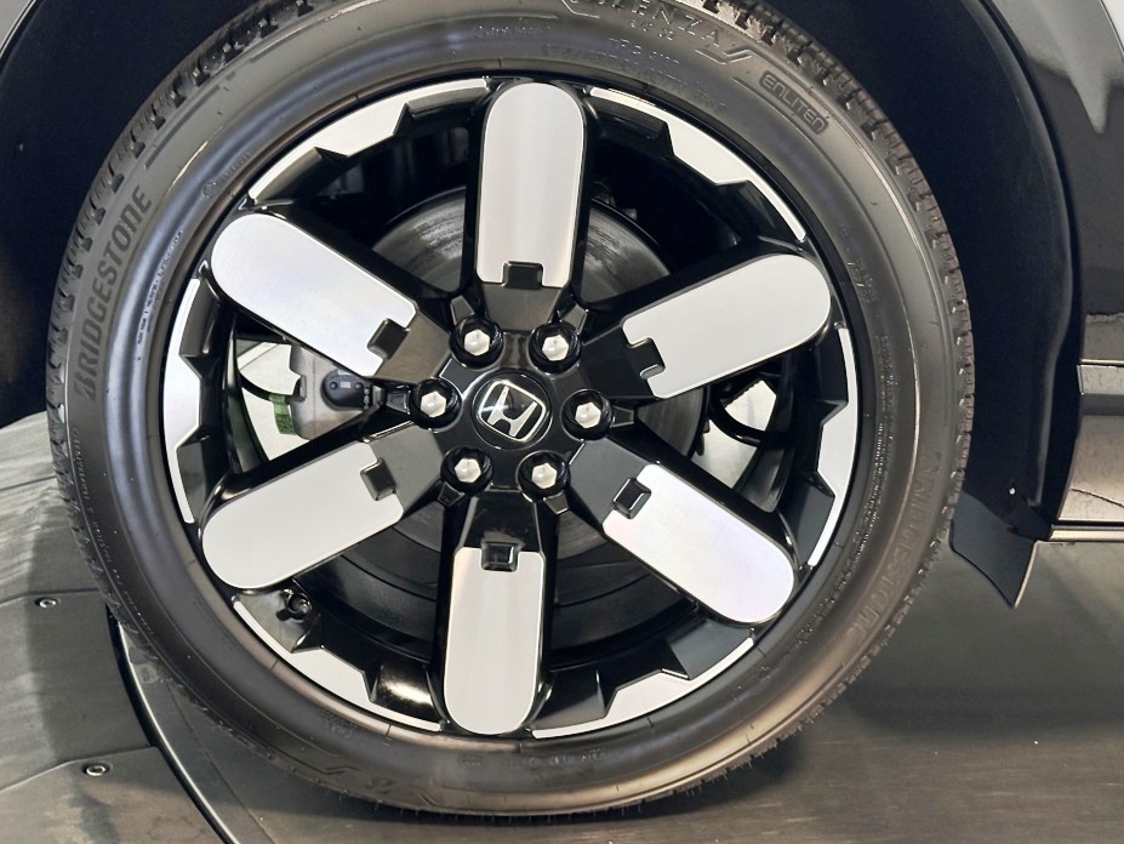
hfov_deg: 36.1
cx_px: 504
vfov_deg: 27.5
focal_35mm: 53
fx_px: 1722
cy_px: 389
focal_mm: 6.86
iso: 500
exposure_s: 1/30
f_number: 1.78
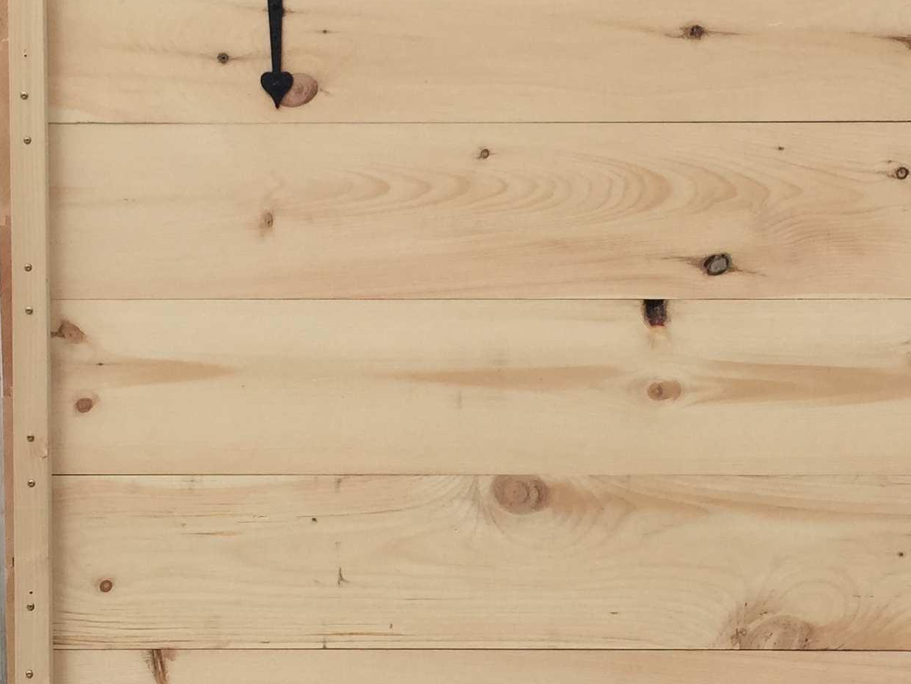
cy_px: 358
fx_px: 2027
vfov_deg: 19.1
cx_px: 531
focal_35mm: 77
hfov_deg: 25.3
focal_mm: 4.15
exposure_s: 1/719
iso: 32
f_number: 2.2
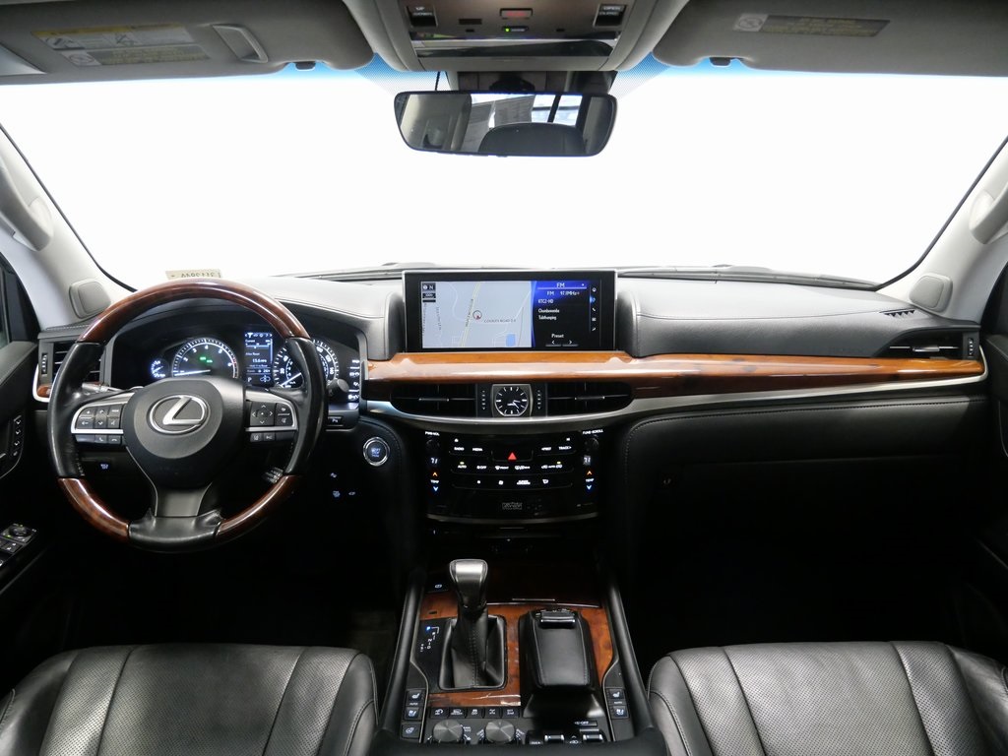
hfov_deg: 71.6
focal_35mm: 24
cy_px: 378
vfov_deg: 56.8
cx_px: 504
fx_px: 699
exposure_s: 1/20
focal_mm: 12
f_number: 3.5
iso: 3200
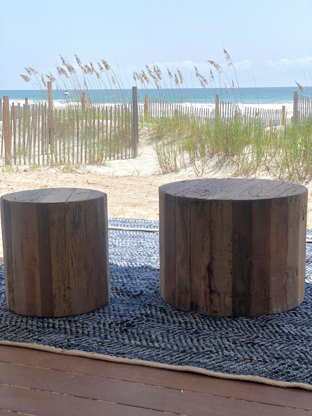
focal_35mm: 57
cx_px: 156
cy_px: 208
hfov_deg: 25.7
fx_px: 685
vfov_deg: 33.8
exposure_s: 1/796
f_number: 2.8
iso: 20
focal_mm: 6.6
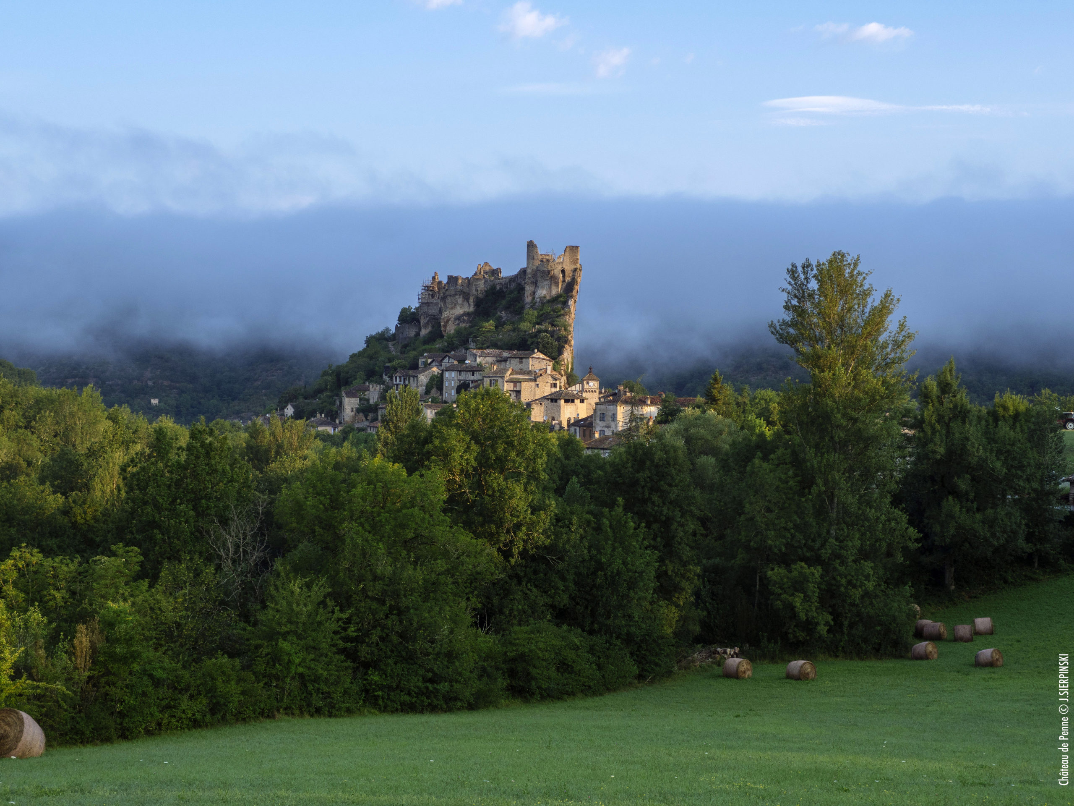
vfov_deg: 29.1
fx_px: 1551
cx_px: 537
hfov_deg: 38.2
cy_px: 403
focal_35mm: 50
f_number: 3.2
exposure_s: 1/640
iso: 200
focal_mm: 25
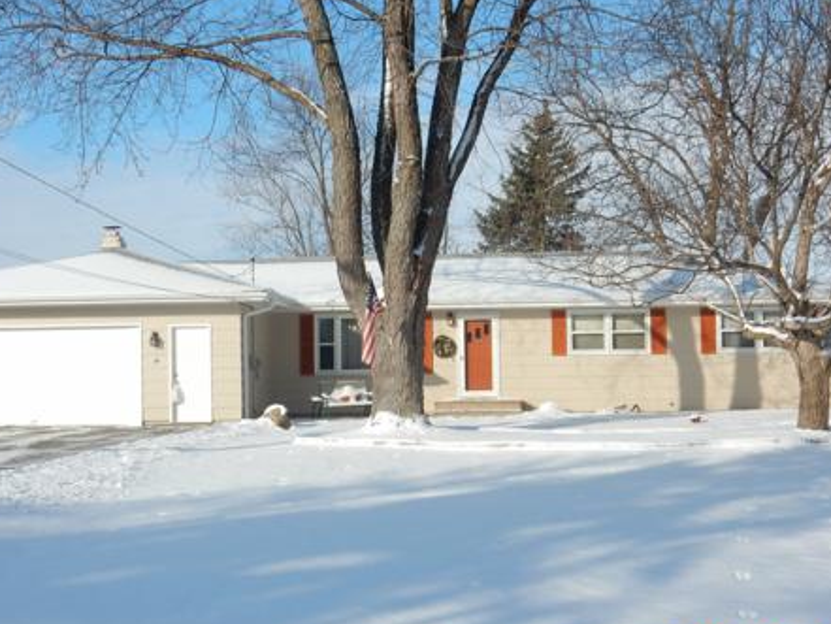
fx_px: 1177
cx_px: 384
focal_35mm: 49
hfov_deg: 38.9
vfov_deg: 29.7
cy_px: 319
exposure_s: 1/1250
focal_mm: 6.4
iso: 125
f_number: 4
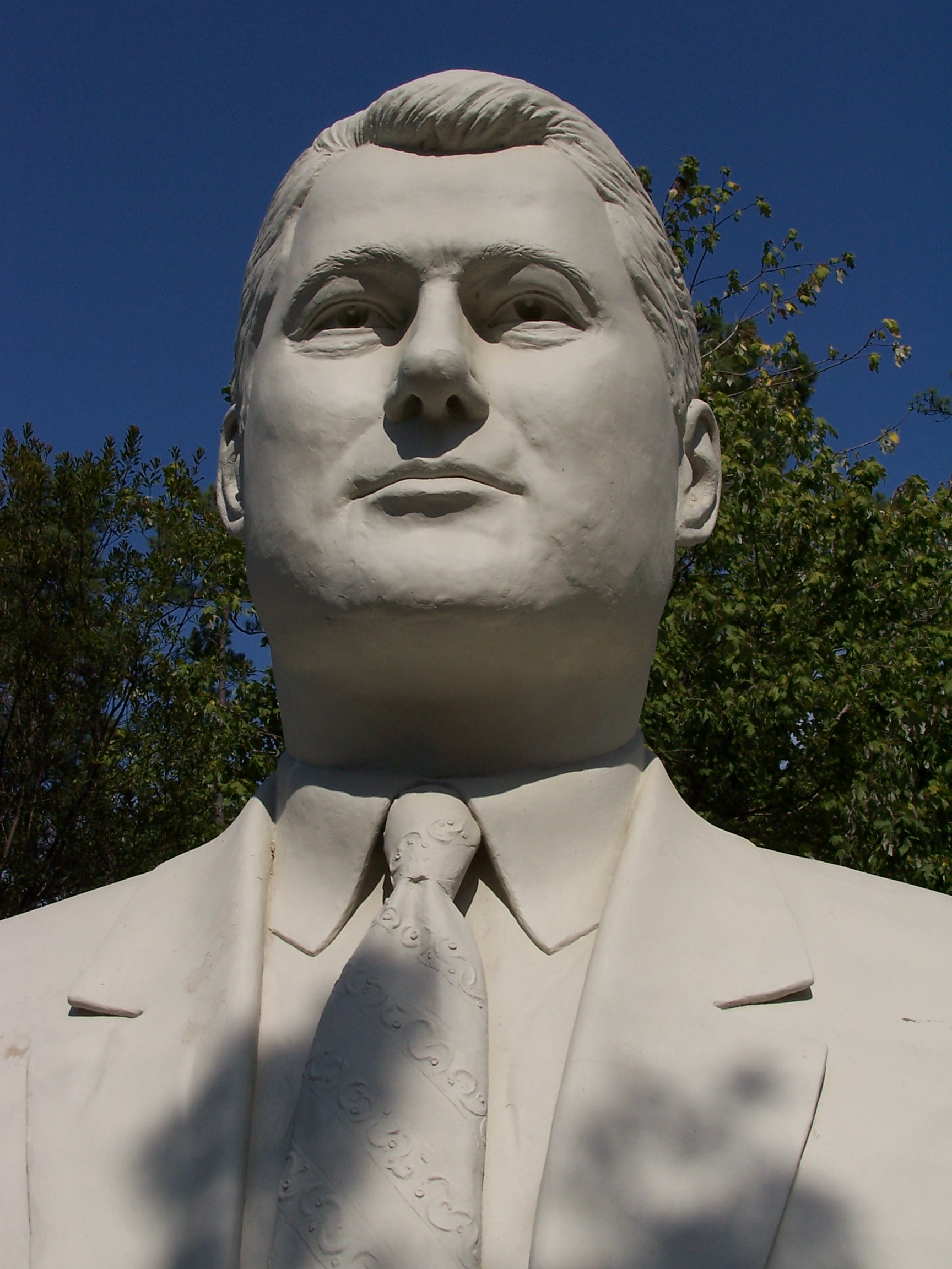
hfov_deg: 28.6
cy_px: 634
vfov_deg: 37.5
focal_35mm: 51
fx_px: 1870
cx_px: 476
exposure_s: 1/1000
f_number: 6.3
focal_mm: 8.5
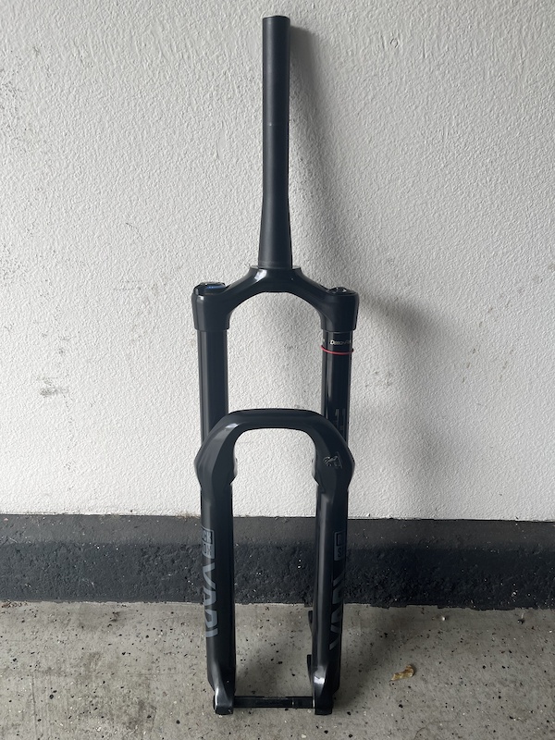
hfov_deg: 53.1
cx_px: 278
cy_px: 370
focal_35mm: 26
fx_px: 556
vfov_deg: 67.3
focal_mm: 5.1
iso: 40
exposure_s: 1/212
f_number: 1.6
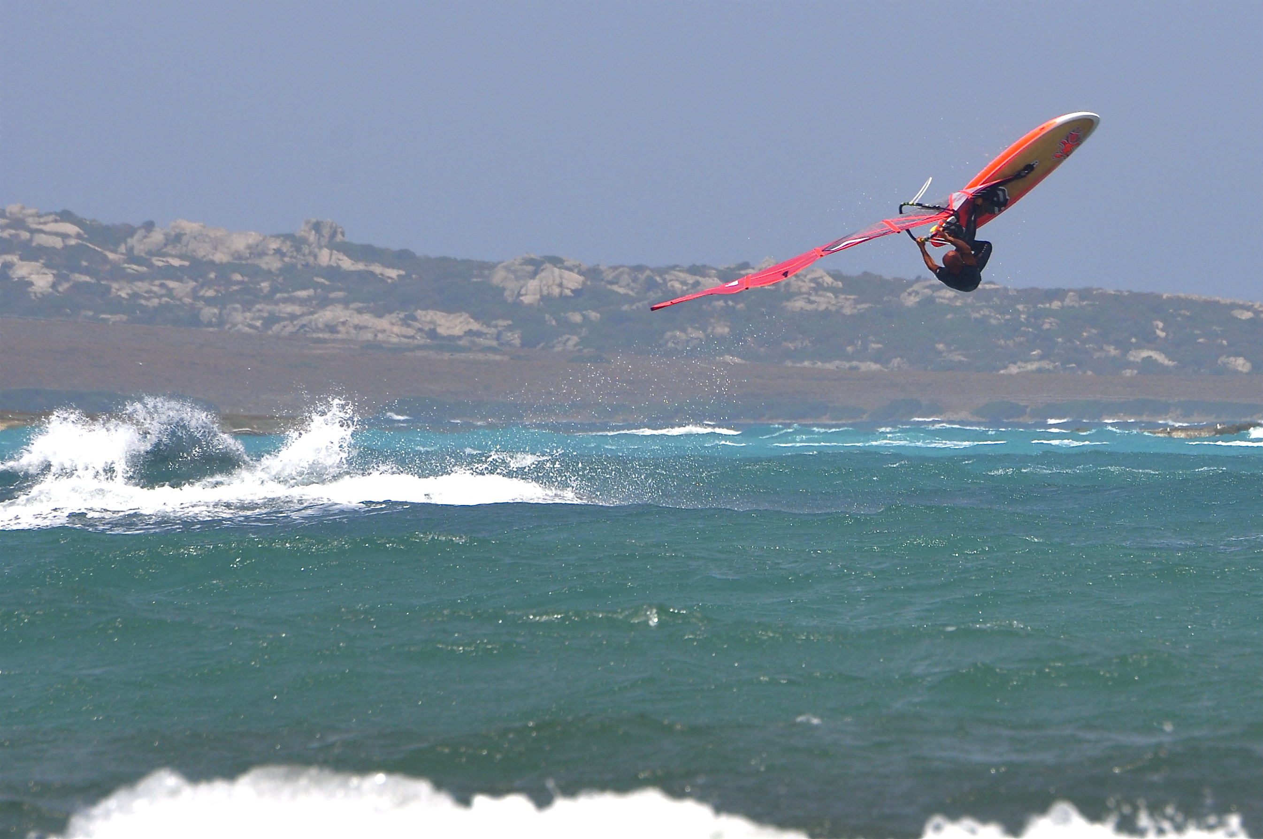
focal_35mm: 450
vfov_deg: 3.0
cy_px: 420
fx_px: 15770
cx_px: 632
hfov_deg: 4.6
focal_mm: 300
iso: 200
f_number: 11
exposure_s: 1/400
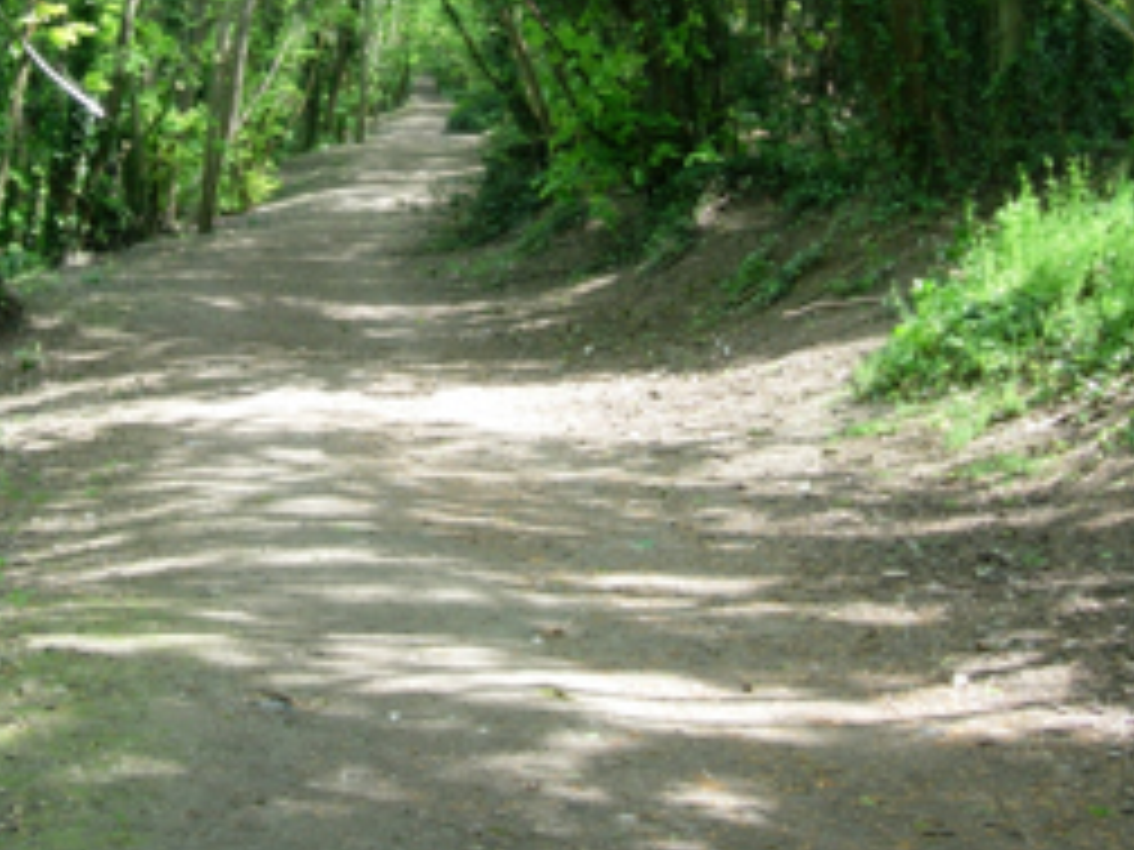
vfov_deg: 18.6
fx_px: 2555
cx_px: 488
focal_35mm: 78
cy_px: 90
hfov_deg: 25.0
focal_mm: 7.8
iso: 64
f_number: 2.8
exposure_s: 1/152
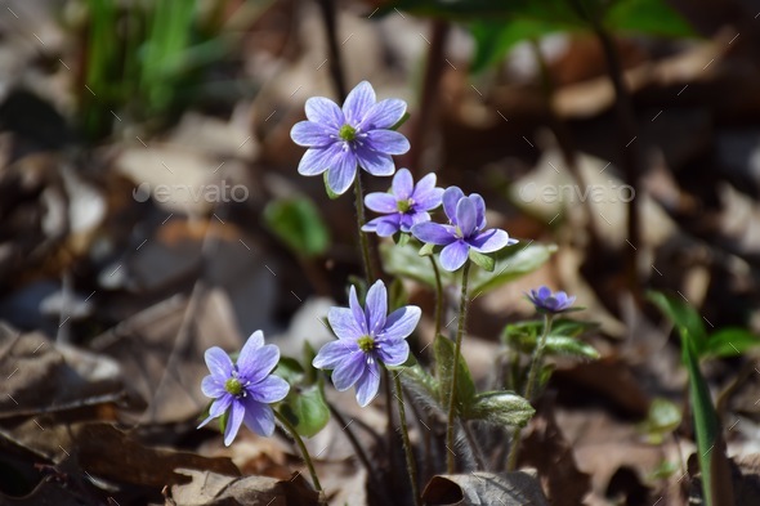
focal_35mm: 210
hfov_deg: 9.8
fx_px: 4432
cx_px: 380
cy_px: 253
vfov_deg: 6.5
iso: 100
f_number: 7.1
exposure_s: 1/250
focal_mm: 140
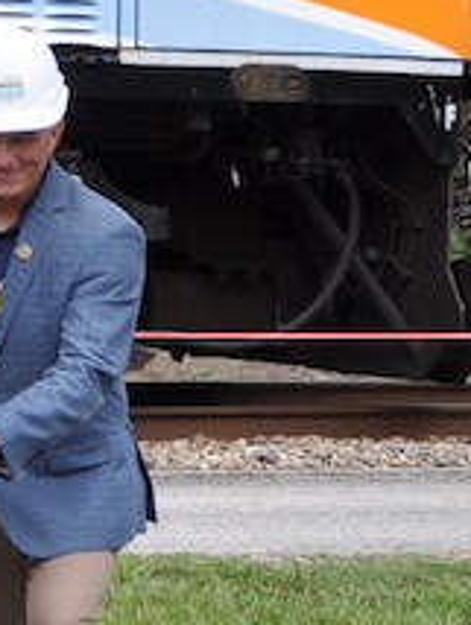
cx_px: -1021
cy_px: 184
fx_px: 2806
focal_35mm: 155
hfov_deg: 8.0
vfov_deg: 12.7
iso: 200
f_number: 4.5
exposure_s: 1/800
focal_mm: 18
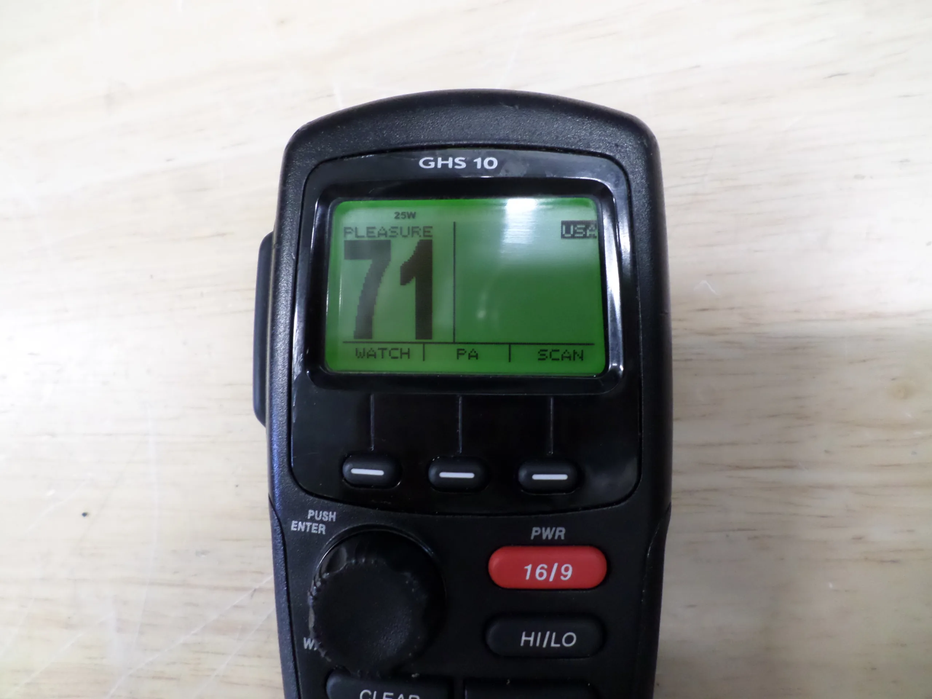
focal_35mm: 25
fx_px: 673
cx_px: 466
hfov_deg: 69.4
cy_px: 350
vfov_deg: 54.9
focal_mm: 4.5
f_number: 2.5
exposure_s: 1/30
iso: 320
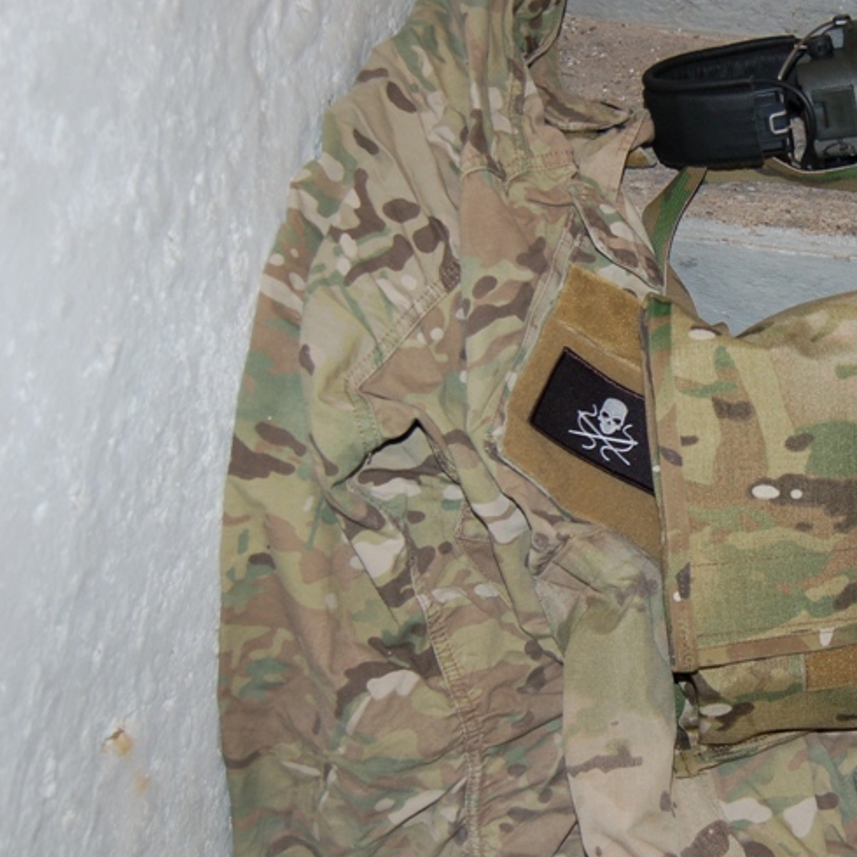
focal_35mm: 61
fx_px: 1709
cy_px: 404
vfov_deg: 28.2
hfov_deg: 27.2
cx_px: 773
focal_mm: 26
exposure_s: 1/60
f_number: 4
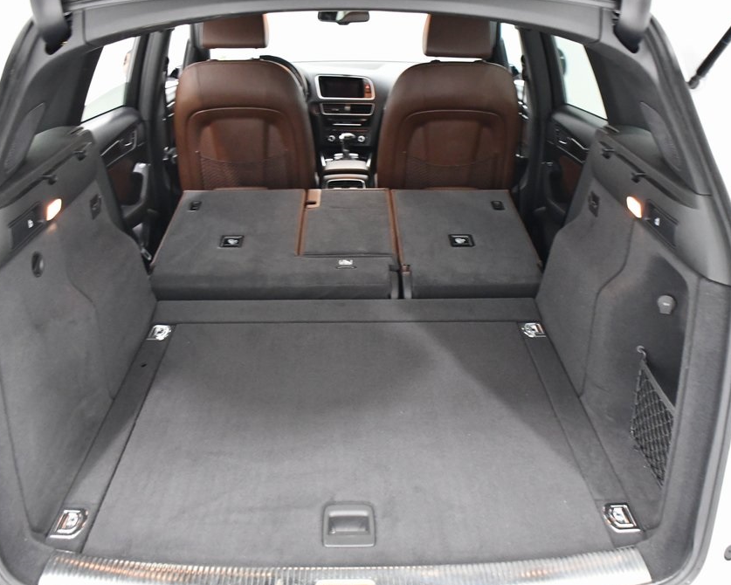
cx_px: 350
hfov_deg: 57.1
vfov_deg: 47.1
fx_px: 671
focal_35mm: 31
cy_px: 296
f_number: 3.5
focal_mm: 18
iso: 4500
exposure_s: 1/60
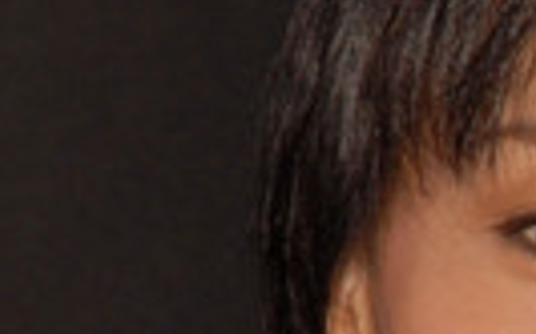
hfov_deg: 1.5
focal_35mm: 1366
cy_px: 586
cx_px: 1267
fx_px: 19946
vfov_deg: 1.0
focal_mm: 116
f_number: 8
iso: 200
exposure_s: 1/200
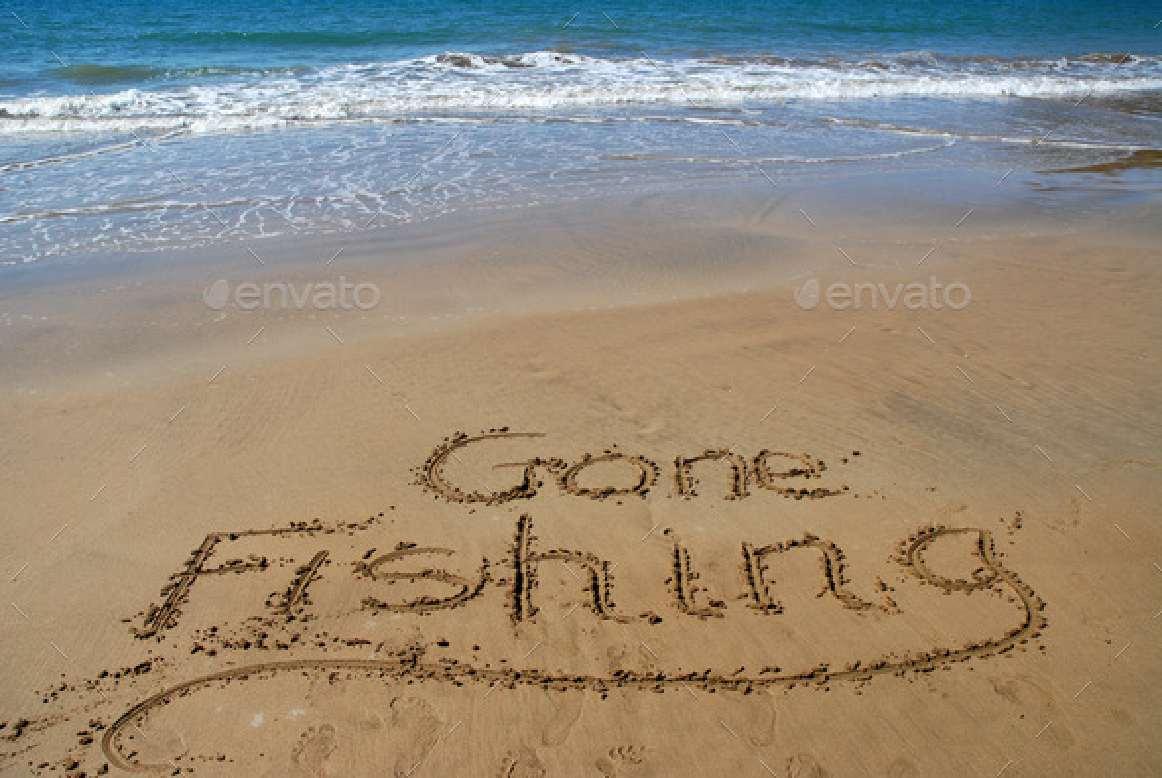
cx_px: 581
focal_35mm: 27
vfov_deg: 48.1
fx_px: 873
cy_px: 389
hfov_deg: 67.3
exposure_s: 1/250
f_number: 8
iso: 100
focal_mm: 18
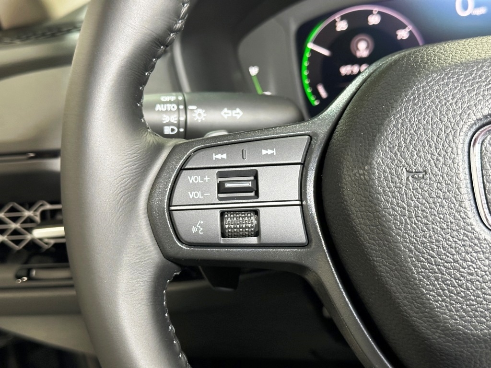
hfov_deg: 39.7
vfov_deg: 30.3
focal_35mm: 48
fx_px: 681
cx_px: 246
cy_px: 184
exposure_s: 1/30
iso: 500
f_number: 1.78
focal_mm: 6.86
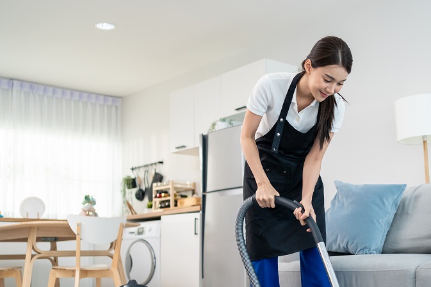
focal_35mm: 52
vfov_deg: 25.8
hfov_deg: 37.7
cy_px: 195
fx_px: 622
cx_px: 297
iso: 400
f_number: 2.2
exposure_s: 1/640
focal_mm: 35
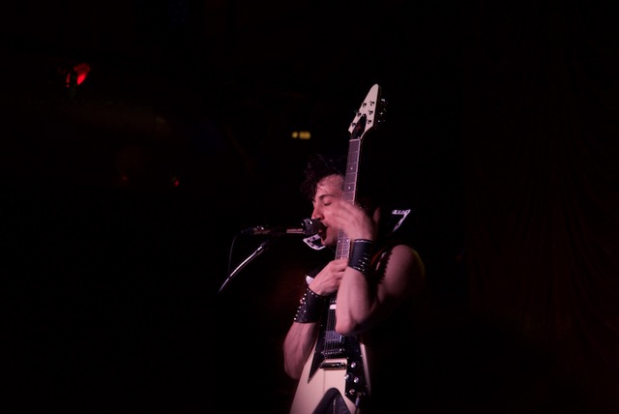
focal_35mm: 120
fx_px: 2065
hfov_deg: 17.0
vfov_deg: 11.4
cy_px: 207
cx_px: 310
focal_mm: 120
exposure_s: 1/30
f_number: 4
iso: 3200
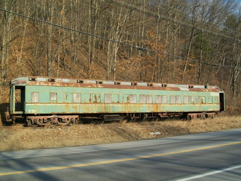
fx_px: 251
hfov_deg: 51.3
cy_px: 90
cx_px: 120
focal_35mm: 36
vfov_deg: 39.7
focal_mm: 6
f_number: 2.7
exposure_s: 1/640
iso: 64
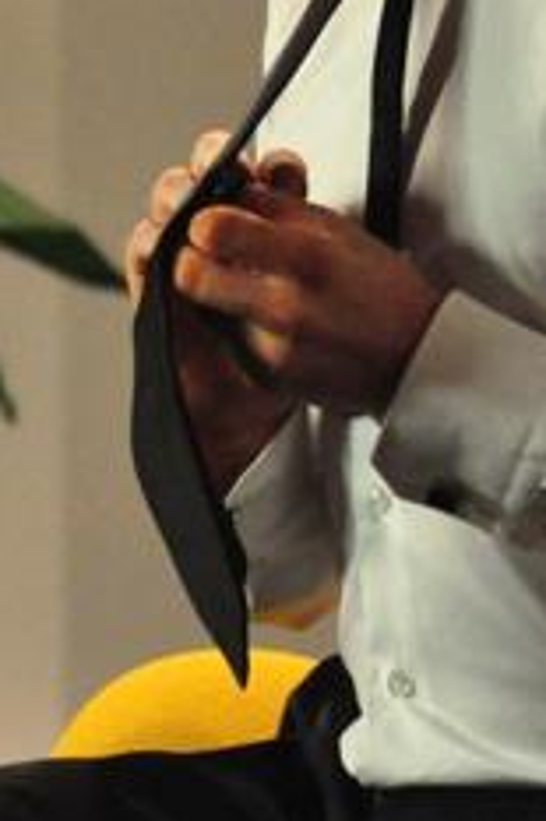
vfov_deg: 2.9
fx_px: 16449
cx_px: 417
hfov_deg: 1.9
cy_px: -14
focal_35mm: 722
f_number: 2.8
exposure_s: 1/250
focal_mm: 160
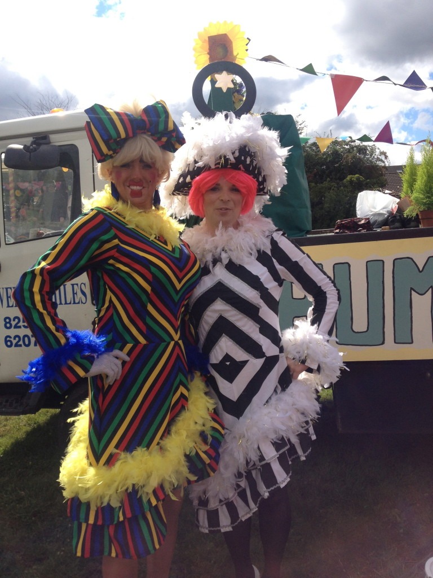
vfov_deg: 52.6
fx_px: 584
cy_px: 289
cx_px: 216
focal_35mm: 35
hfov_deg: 40.7
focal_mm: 4.28
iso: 50
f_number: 2.4
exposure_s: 1/1534
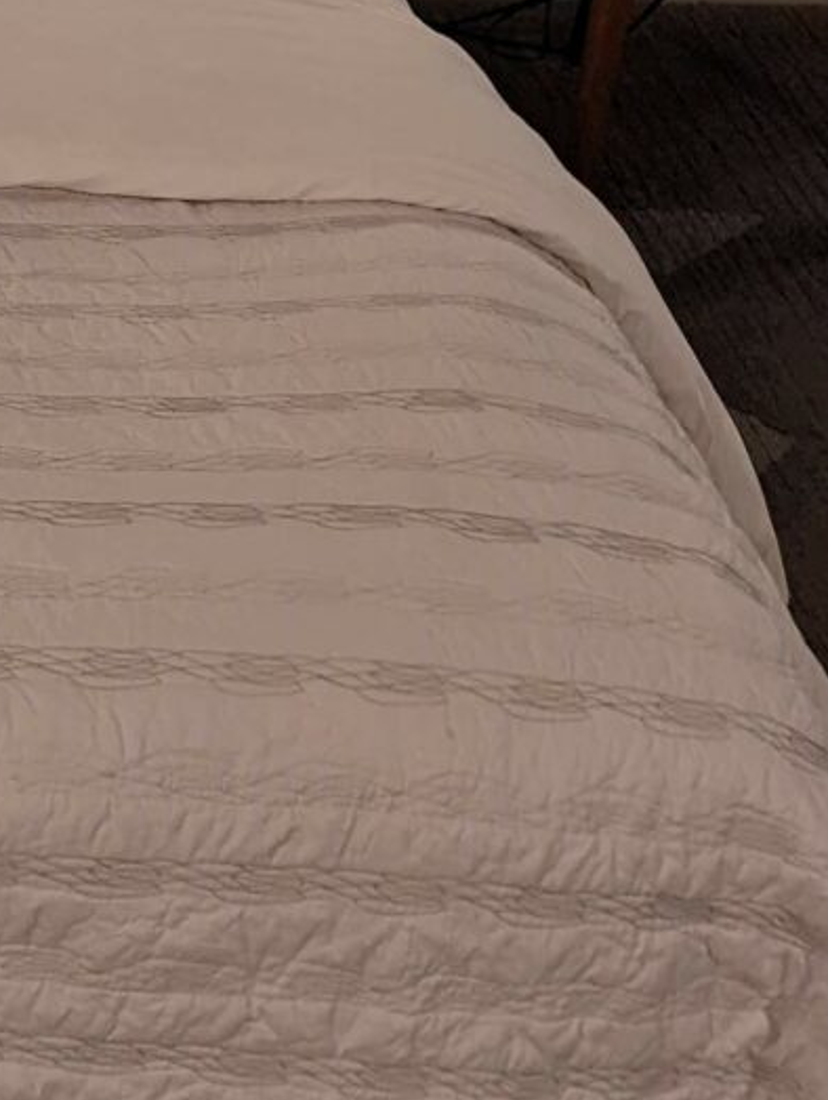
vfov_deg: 17.7
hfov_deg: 14.4
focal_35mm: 94
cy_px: -751
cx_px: -527
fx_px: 2989
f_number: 1.85
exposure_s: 1/24
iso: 86
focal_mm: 6.81
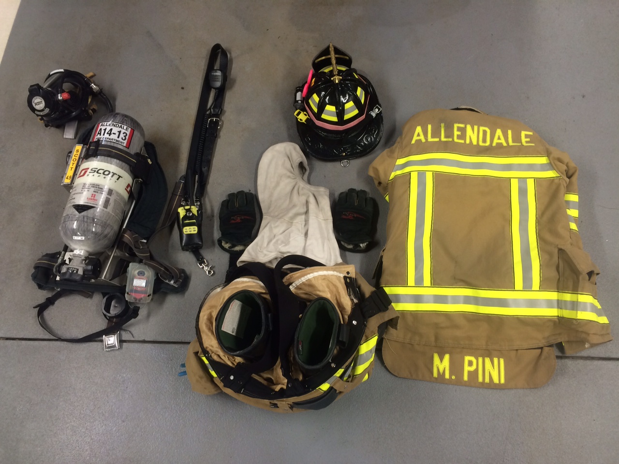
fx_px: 519
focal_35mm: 29
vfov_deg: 48.2
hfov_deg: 61.7
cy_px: 232
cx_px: 310
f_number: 2.2
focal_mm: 4.15
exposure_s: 1/30
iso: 64
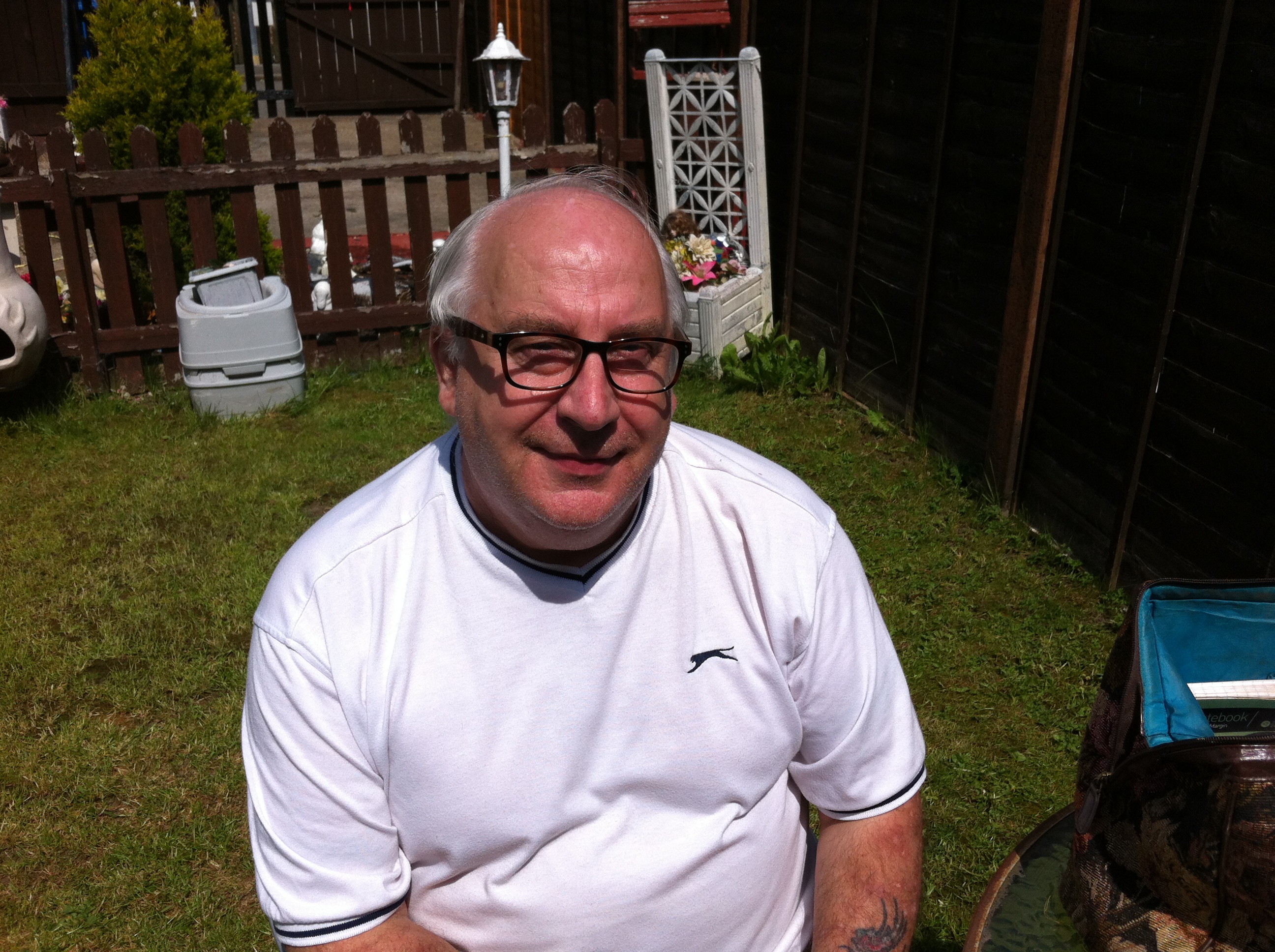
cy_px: 476
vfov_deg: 40.6
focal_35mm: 35
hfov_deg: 52.7
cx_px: 638
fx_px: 1287
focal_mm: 3.85
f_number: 2.8
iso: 80
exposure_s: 1/2742
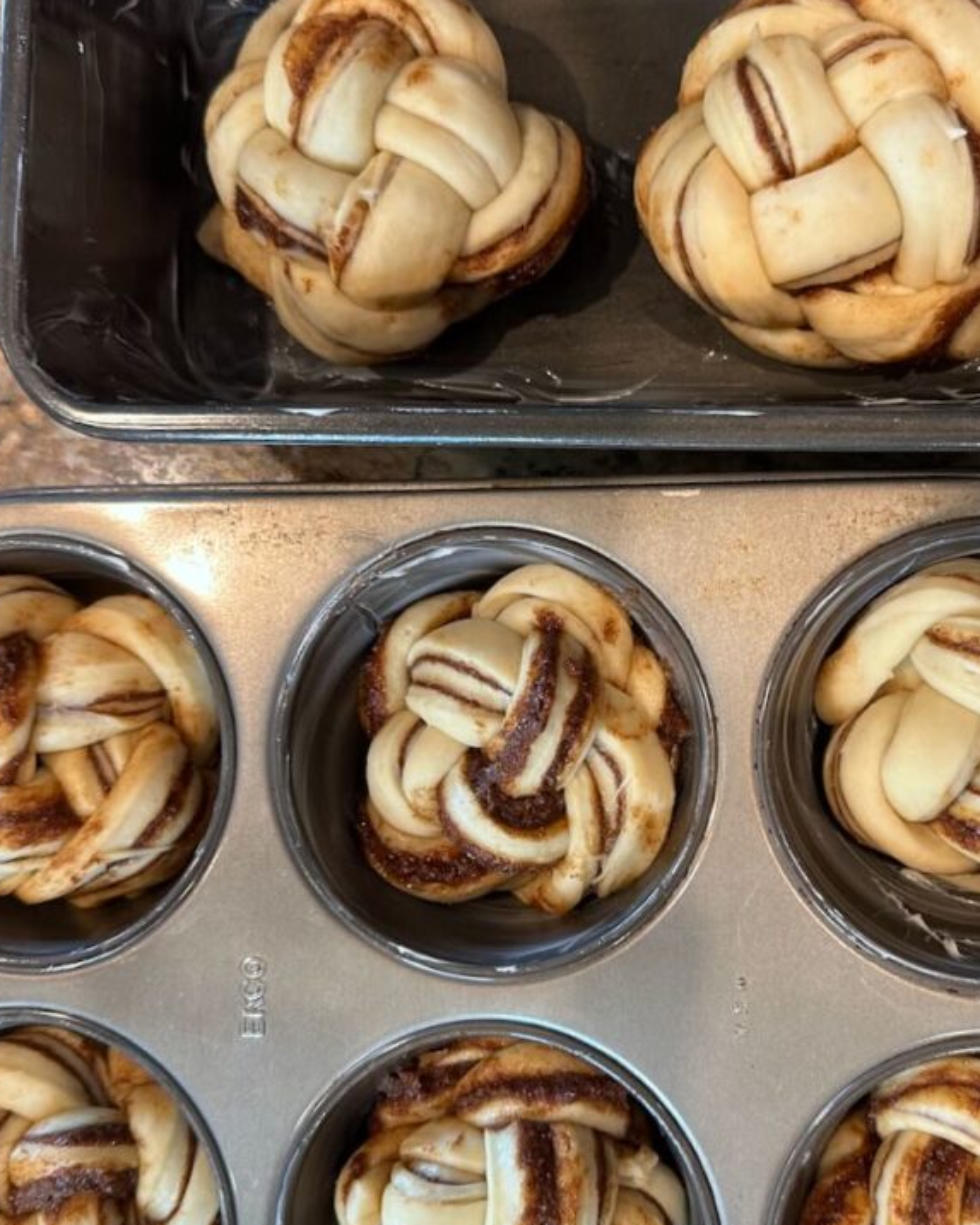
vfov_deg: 52.8
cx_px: 587
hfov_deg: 43.2
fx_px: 1232
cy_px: 634
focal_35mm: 34
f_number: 1.78
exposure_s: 1/60
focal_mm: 6.86
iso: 250
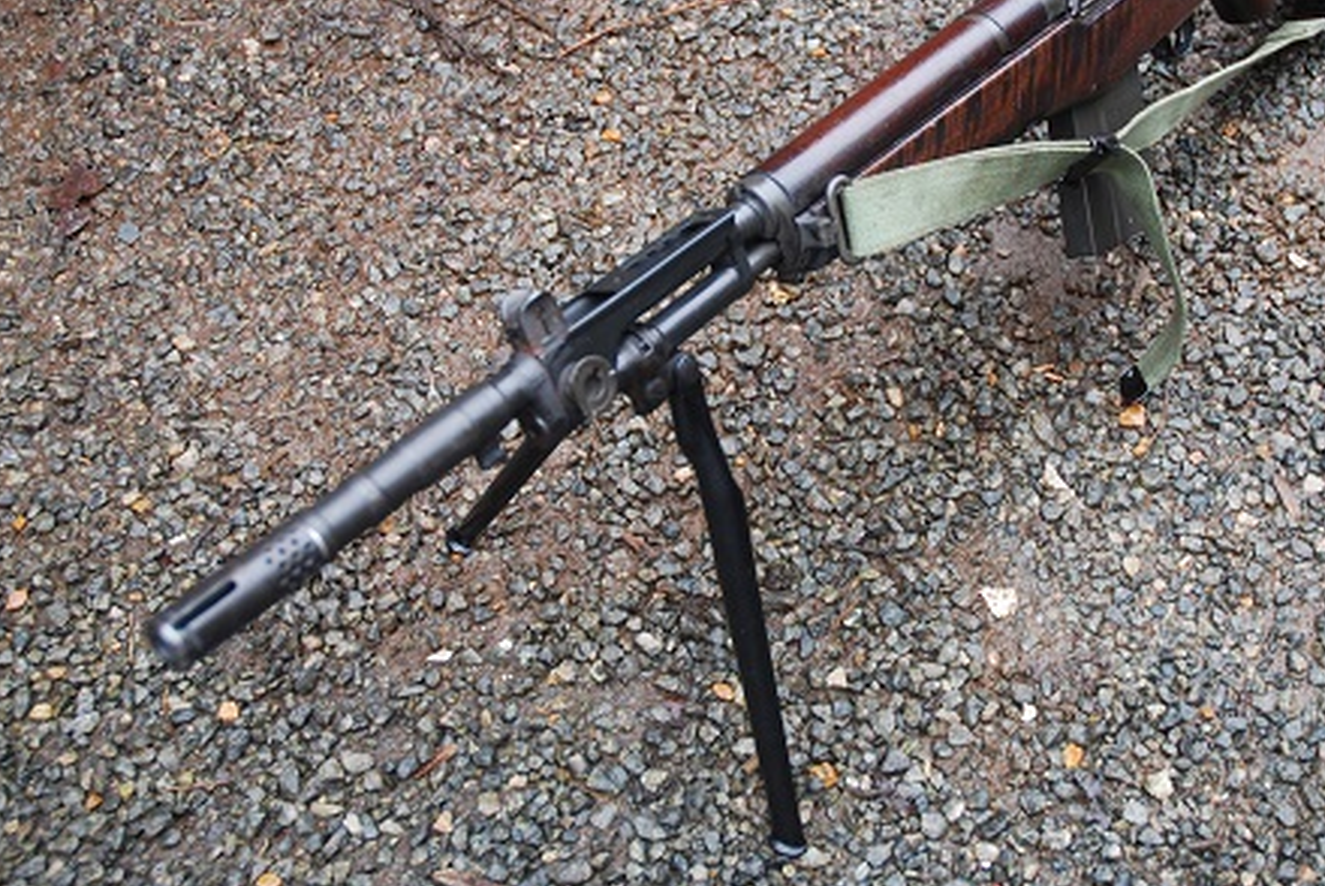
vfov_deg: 29.8
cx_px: 801
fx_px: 1657
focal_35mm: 45
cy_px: 348
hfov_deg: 43.3
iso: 200
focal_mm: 22
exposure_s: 1/50
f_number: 3.8
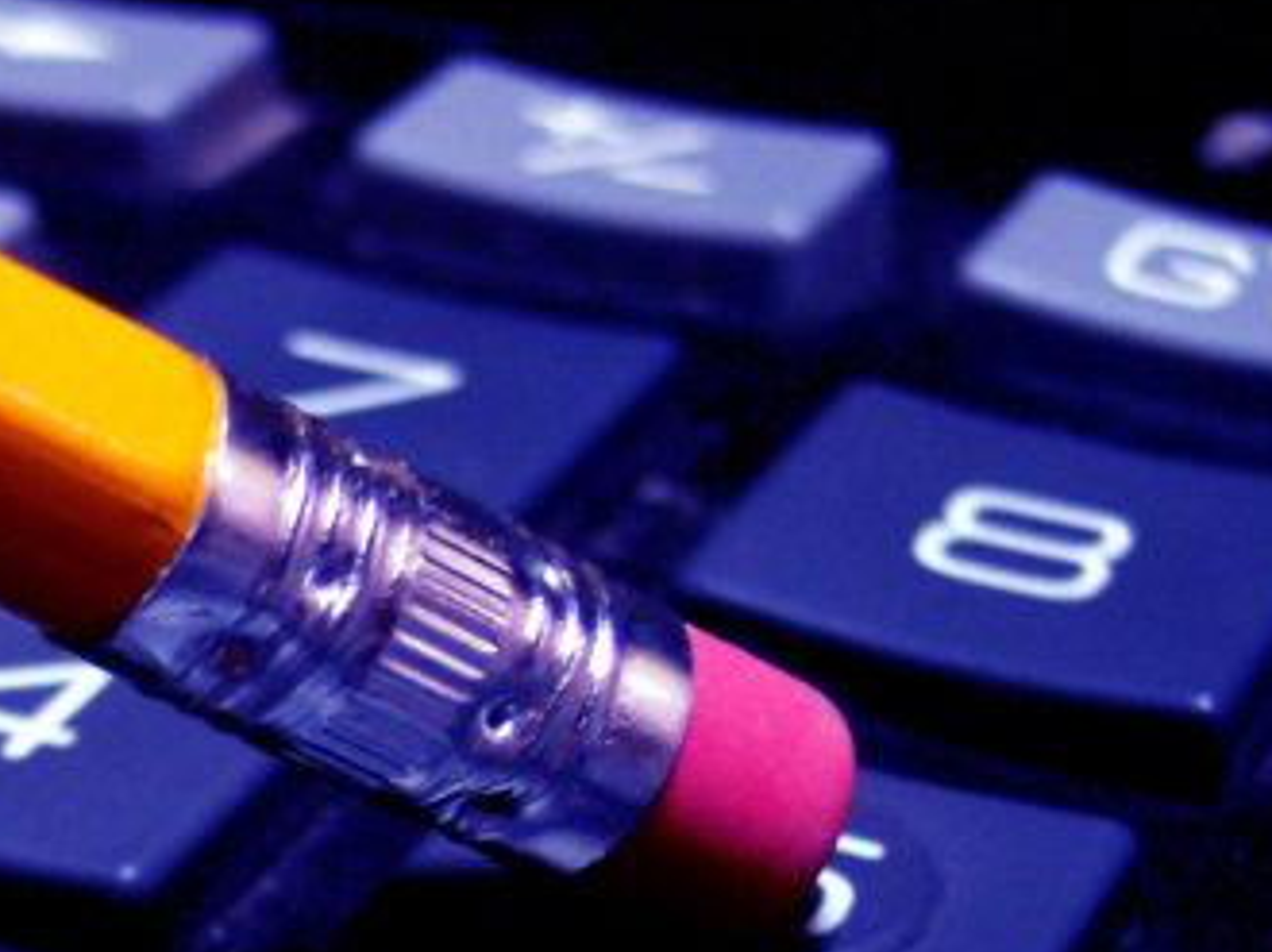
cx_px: 143
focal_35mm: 118
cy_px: 1174
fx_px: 4333
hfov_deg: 16.5
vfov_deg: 12.2
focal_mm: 8
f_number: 2.8
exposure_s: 1/20
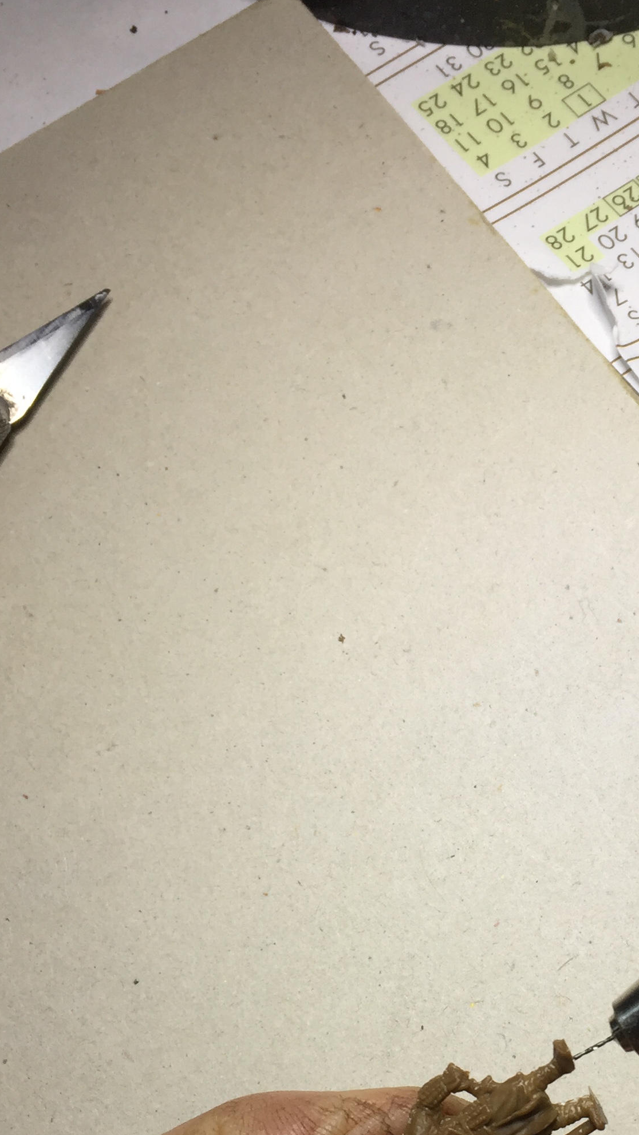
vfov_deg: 38.6
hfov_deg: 22.4
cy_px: 882
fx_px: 1566
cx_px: 589
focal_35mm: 52
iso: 32
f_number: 2.2
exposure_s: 1/50
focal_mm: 4.15
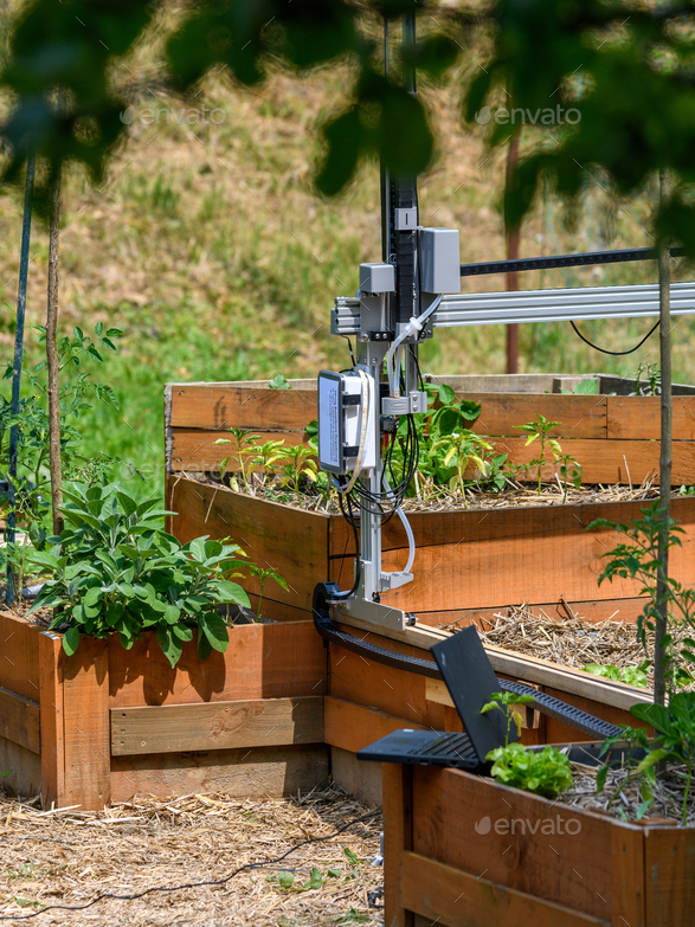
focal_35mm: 212
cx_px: 347
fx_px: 5677
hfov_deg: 7.0
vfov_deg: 9.3
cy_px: 462
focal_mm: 130
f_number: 5
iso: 200
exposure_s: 1/2000
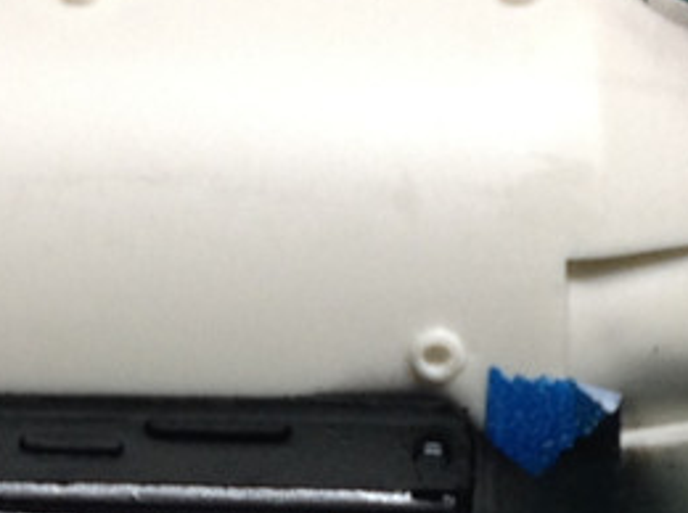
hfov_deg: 13.7
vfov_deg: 10.2
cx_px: 152
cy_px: 489
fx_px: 2857
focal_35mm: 144
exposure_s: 1/17
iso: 50
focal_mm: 4.28
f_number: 2.4
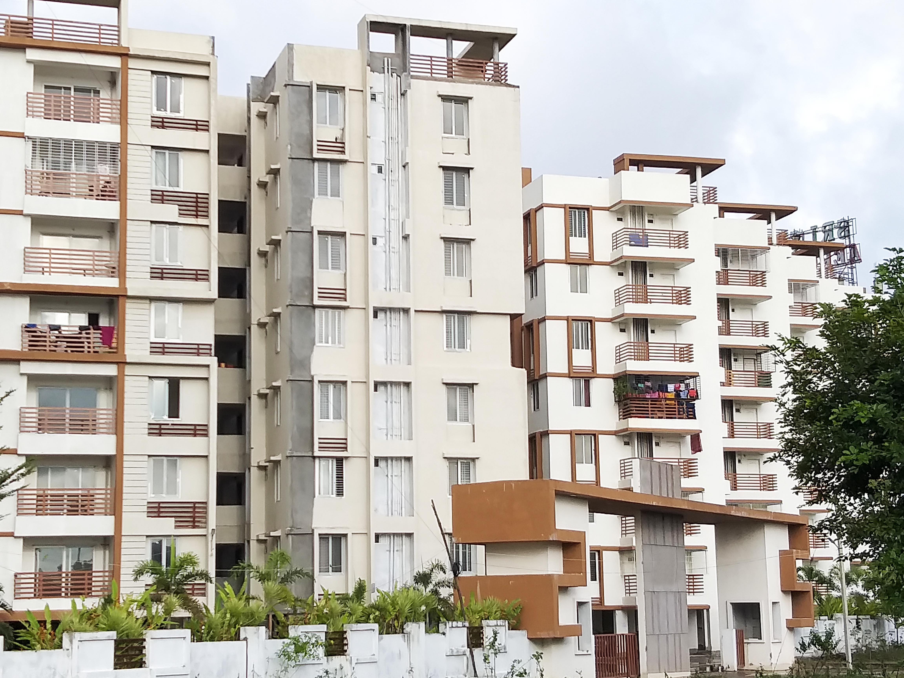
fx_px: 679
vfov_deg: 53.1
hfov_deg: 67.3
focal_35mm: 26
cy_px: 339
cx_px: 452
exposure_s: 1/1119
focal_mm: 3.93
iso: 40
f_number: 1.7
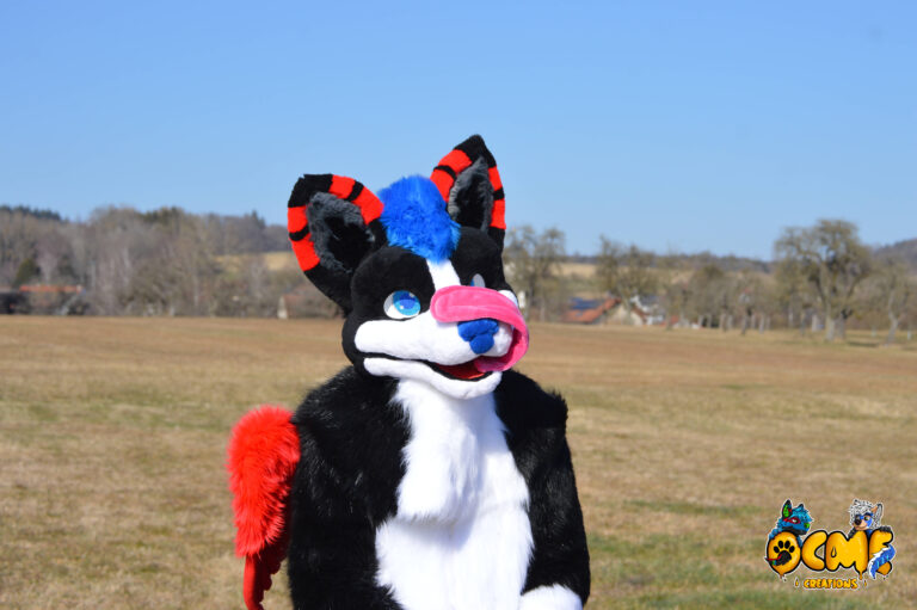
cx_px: 458
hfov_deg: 24.6
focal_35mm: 82
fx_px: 2100
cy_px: 305
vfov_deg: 16.5
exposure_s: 1/320
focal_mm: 55
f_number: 9
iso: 100
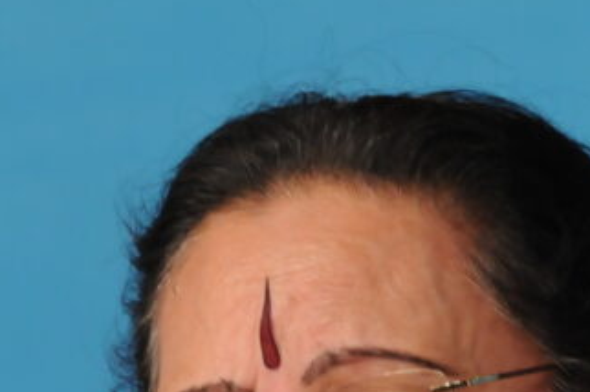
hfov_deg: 2.2
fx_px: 15619
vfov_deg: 1.4
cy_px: 601
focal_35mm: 954
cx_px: 143
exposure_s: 1/80
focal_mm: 200
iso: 1000
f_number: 5.6
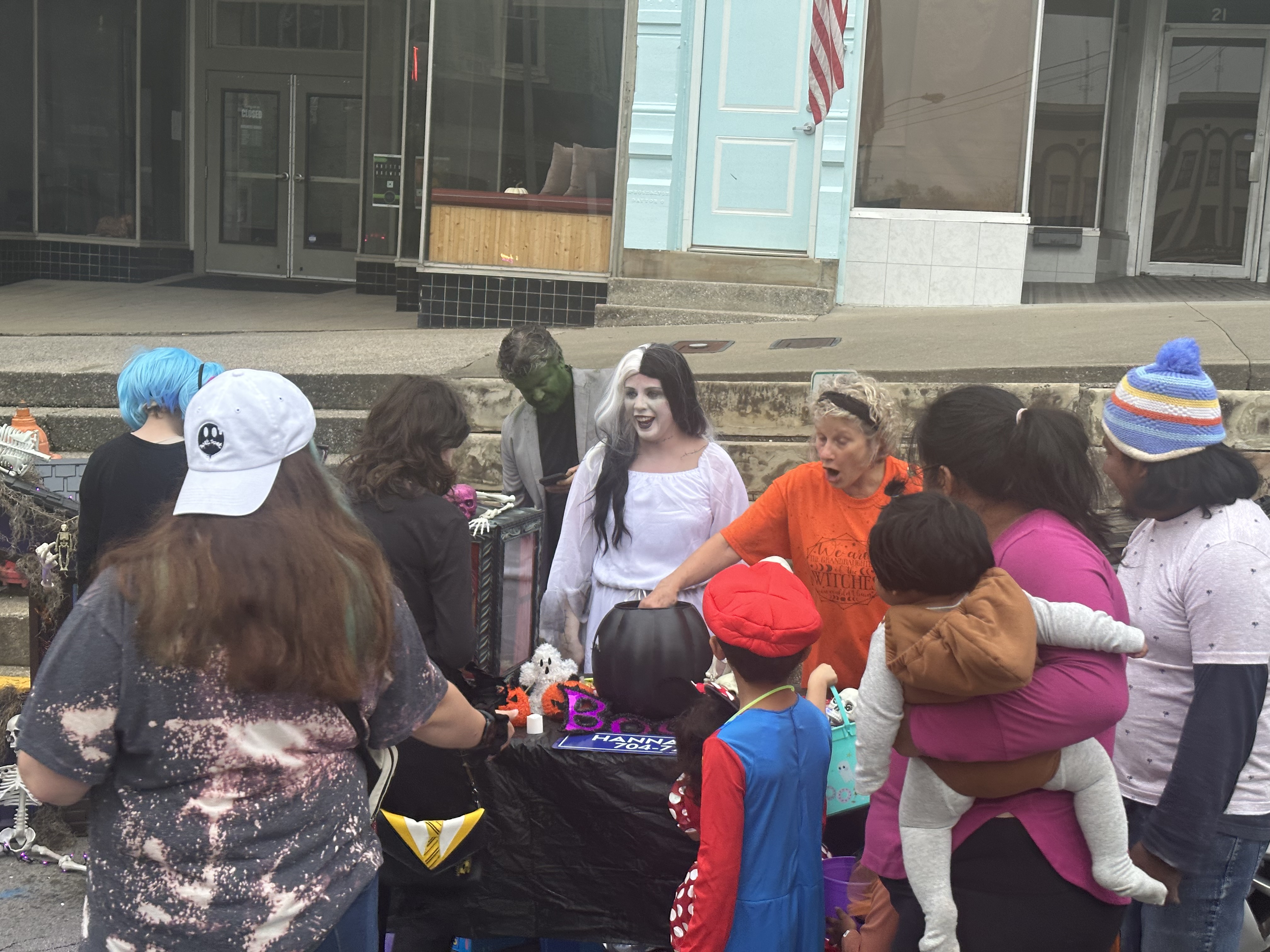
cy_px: 476
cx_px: 635
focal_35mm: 48
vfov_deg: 30.3
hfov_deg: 39.7
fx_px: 1761
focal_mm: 6.86
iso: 64
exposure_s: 1/121
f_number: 1.78
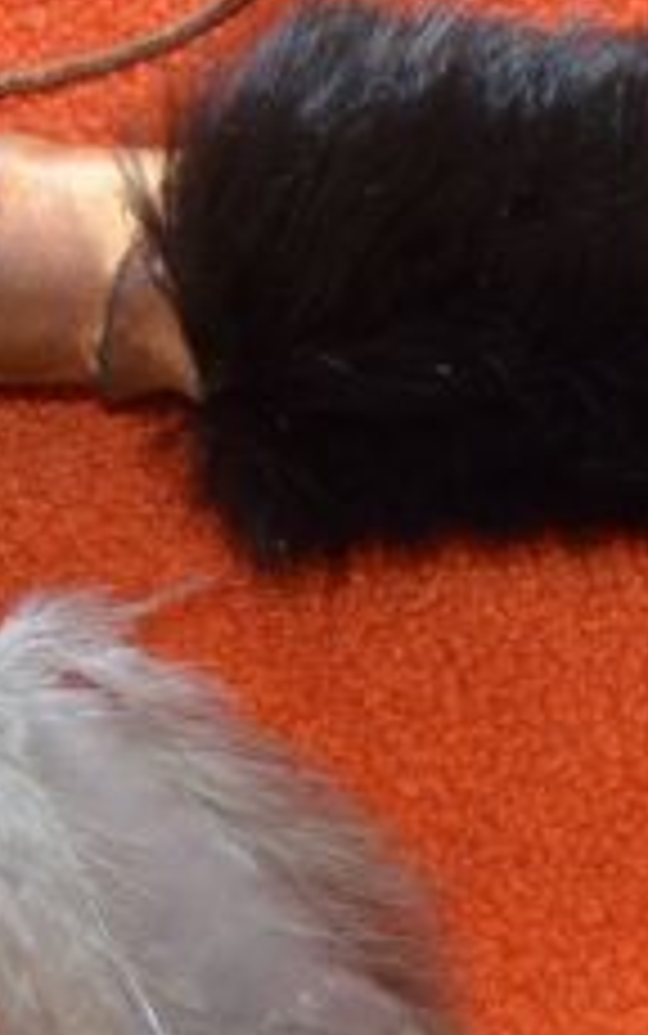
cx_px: 1584
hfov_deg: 5.9
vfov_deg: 9.9
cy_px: 466
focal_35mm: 212
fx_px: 5983
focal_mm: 26
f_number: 4.2
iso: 1400
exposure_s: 1/60
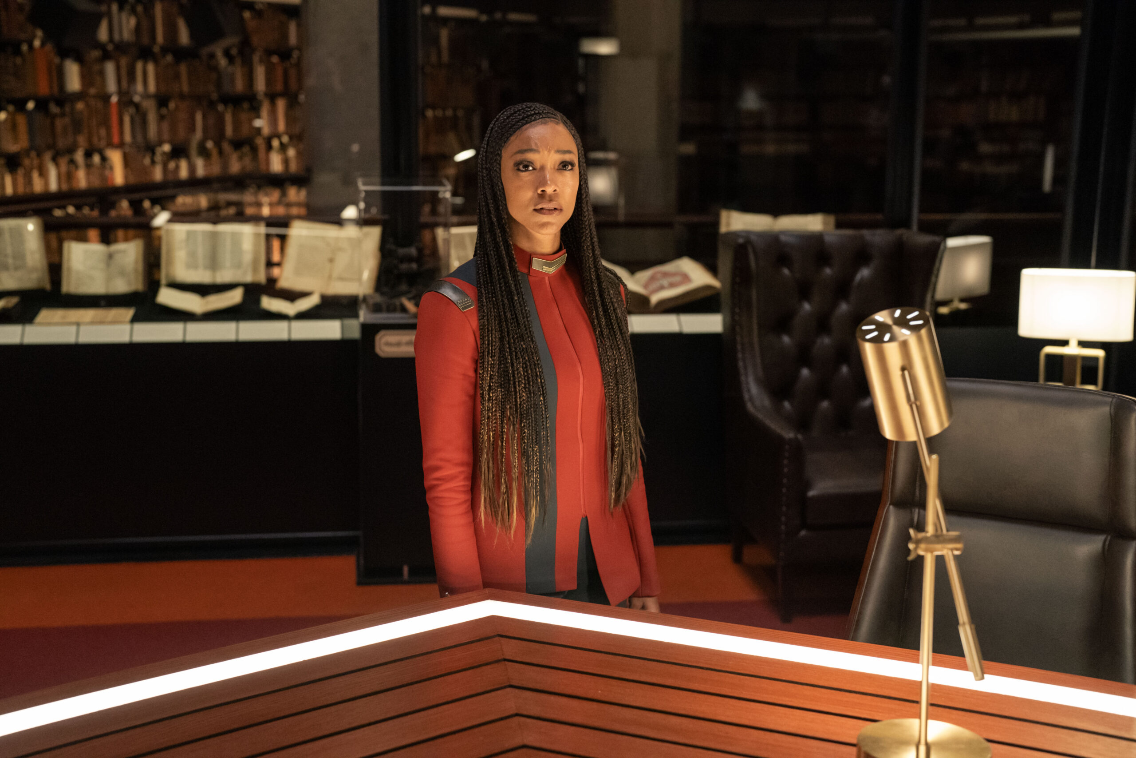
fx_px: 1578
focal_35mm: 50
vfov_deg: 27.0
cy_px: 379
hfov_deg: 39.6
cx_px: 568
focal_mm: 50
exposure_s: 1/200
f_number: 2.8
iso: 5000
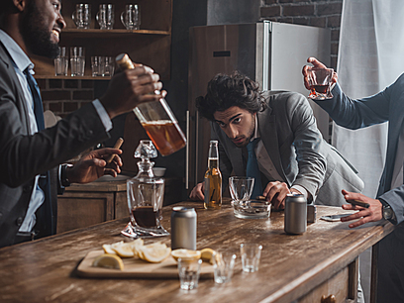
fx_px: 689
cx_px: 239
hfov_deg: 32.6
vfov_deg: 24.8
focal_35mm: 59
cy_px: 149
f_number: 3.2
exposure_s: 1/200
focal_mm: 50
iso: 250
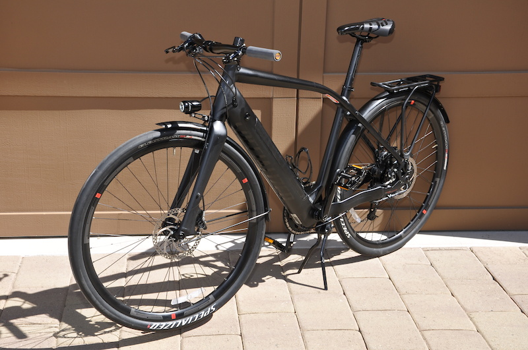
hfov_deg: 33.4
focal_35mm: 60
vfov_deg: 22.6
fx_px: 879
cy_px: 175
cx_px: 264
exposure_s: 1/200
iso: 200
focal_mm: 40
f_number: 10
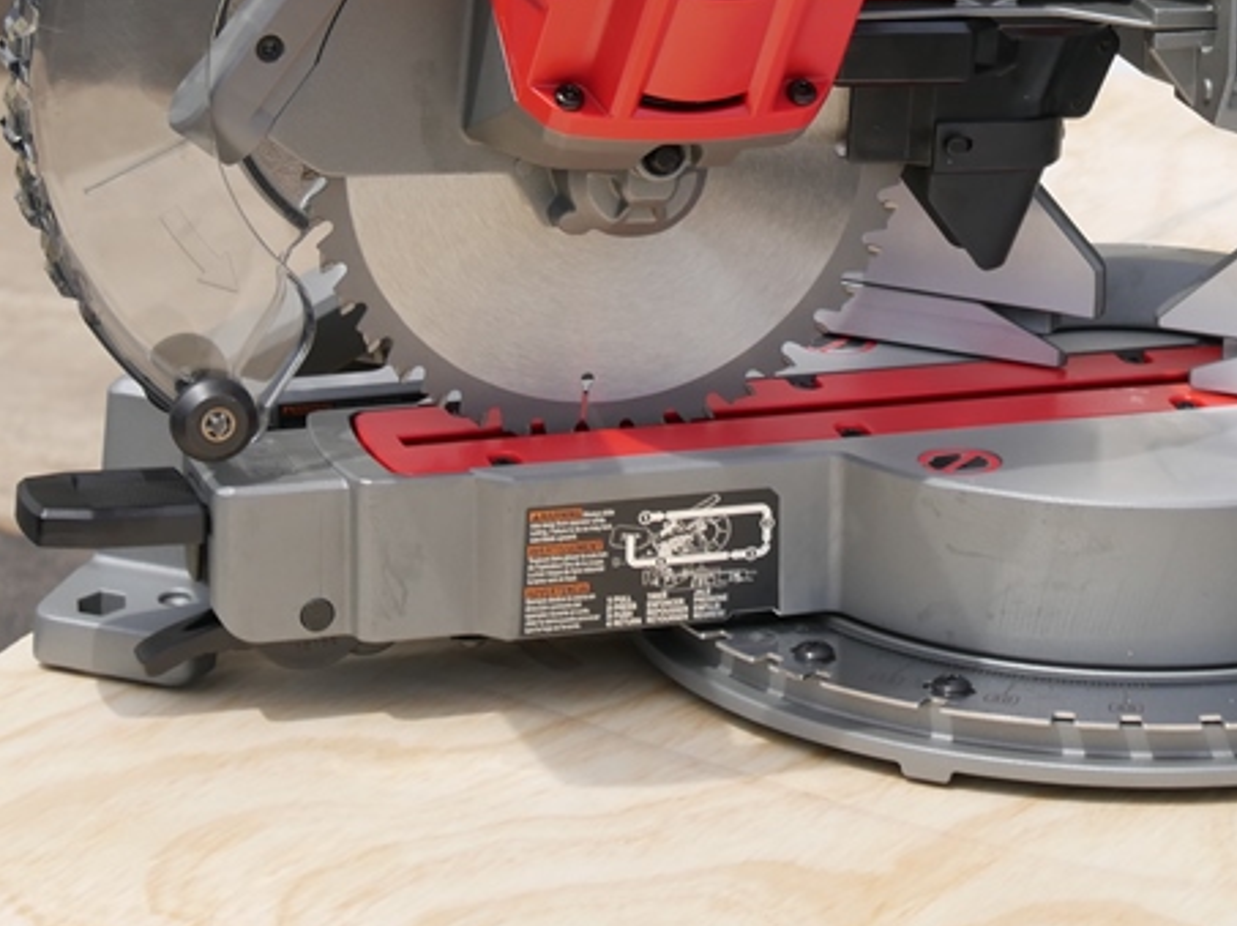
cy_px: 36
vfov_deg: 8.2
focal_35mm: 181
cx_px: 1090
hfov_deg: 10.9
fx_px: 6463
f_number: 7.1
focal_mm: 40
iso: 200
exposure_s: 1/400
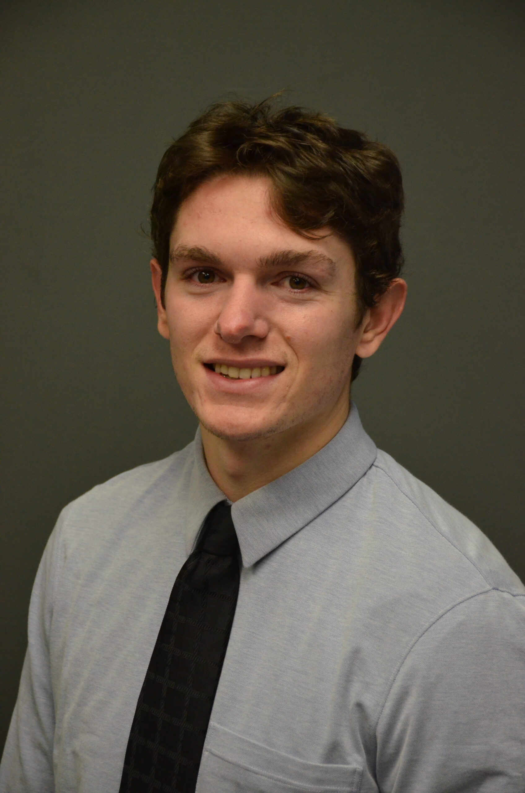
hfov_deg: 13.0
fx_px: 2307
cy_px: 396
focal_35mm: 105
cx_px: 262
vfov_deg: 19.5
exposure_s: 1/250
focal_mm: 70
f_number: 5
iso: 2200
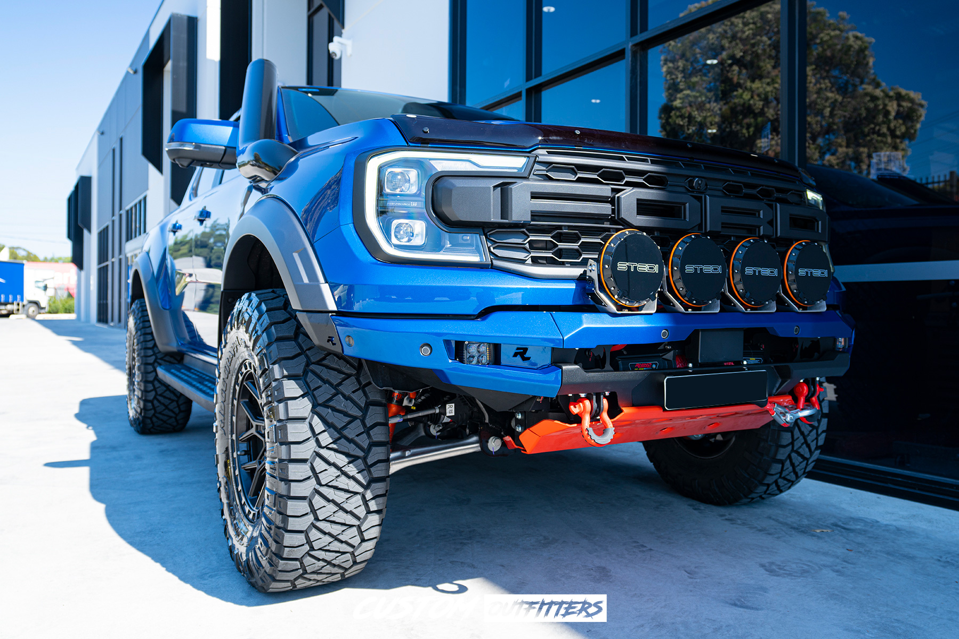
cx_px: 480
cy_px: 320
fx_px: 639
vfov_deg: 53.1
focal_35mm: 24
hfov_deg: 73.7
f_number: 4.5
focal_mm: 24
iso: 100
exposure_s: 1/80
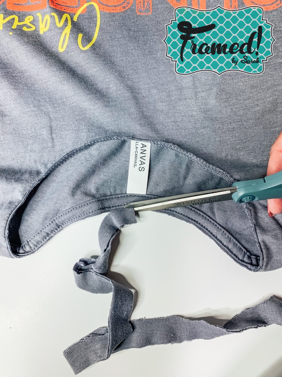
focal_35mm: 26
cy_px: 188
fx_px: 282
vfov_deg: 67.3
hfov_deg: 53.1
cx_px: 141
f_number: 1.8
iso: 64
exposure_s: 1/120
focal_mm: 4.25
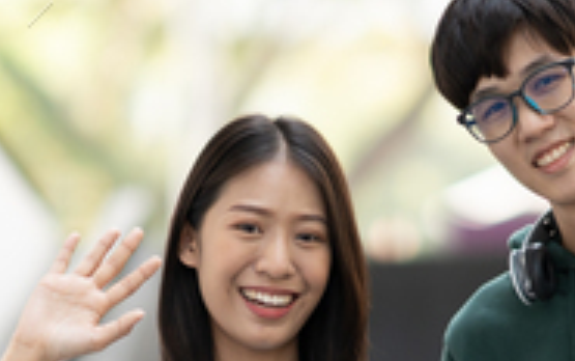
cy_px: 344
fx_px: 4329
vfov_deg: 4.8
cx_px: 305
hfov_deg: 7.6
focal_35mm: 276
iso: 200
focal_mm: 85
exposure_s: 1/640
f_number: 1.4
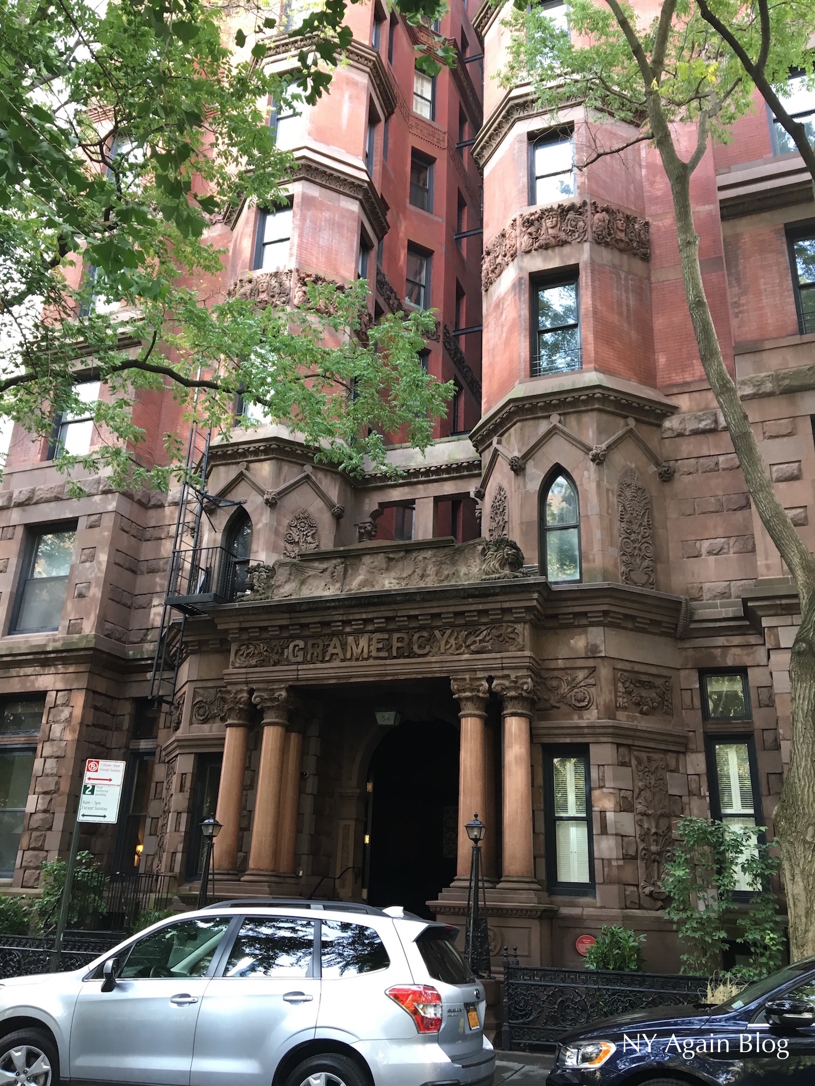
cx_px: 408
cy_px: 543
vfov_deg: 61.7
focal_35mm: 29
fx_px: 910
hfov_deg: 48.2
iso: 32
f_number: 2.2
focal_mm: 4.15
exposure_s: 1/30
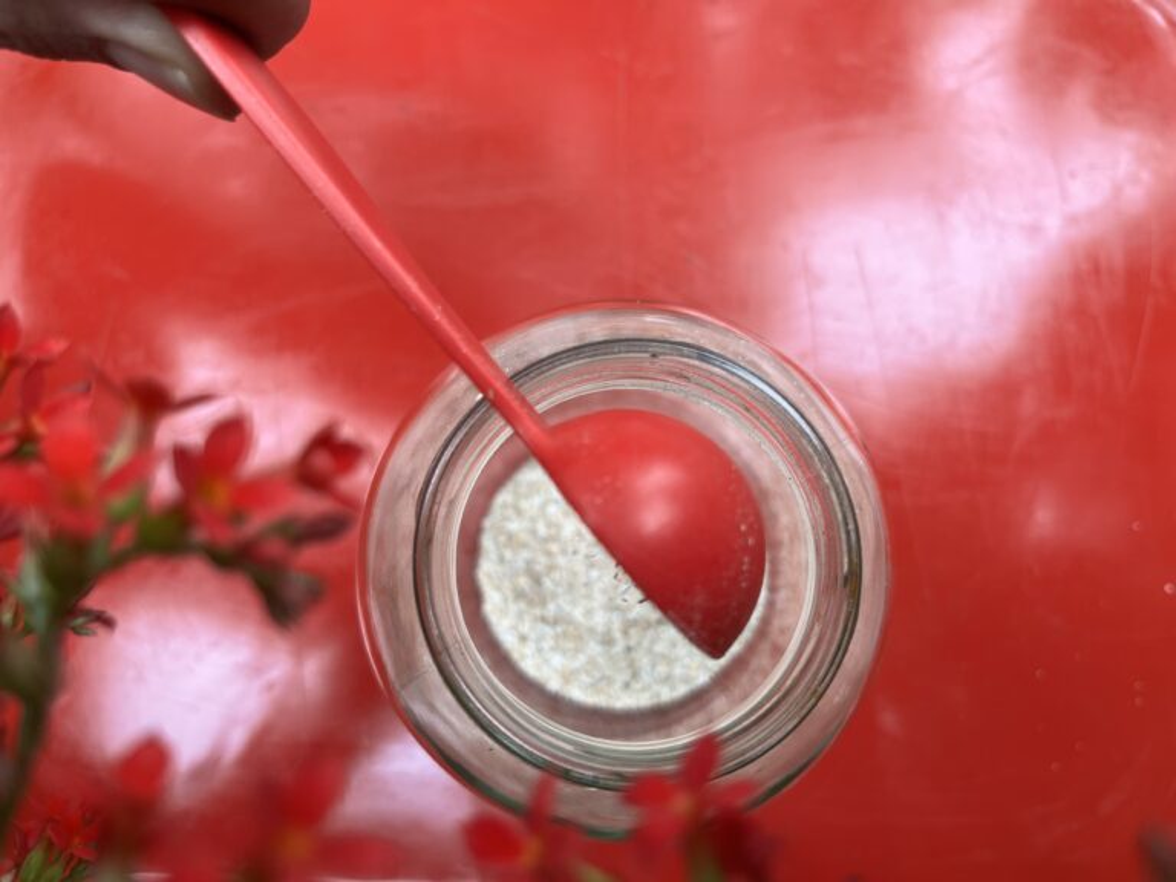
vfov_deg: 53.1
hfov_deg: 67.3
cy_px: 441
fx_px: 883
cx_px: 588
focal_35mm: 26
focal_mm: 5.1
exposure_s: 1/180
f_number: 1.6
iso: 40
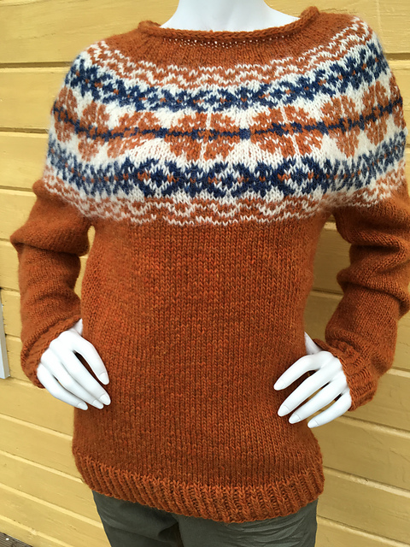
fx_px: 458
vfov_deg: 61.7
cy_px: 274
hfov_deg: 48.2
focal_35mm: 29
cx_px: 205
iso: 32
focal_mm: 4.15
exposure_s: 1/50
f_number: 2.2
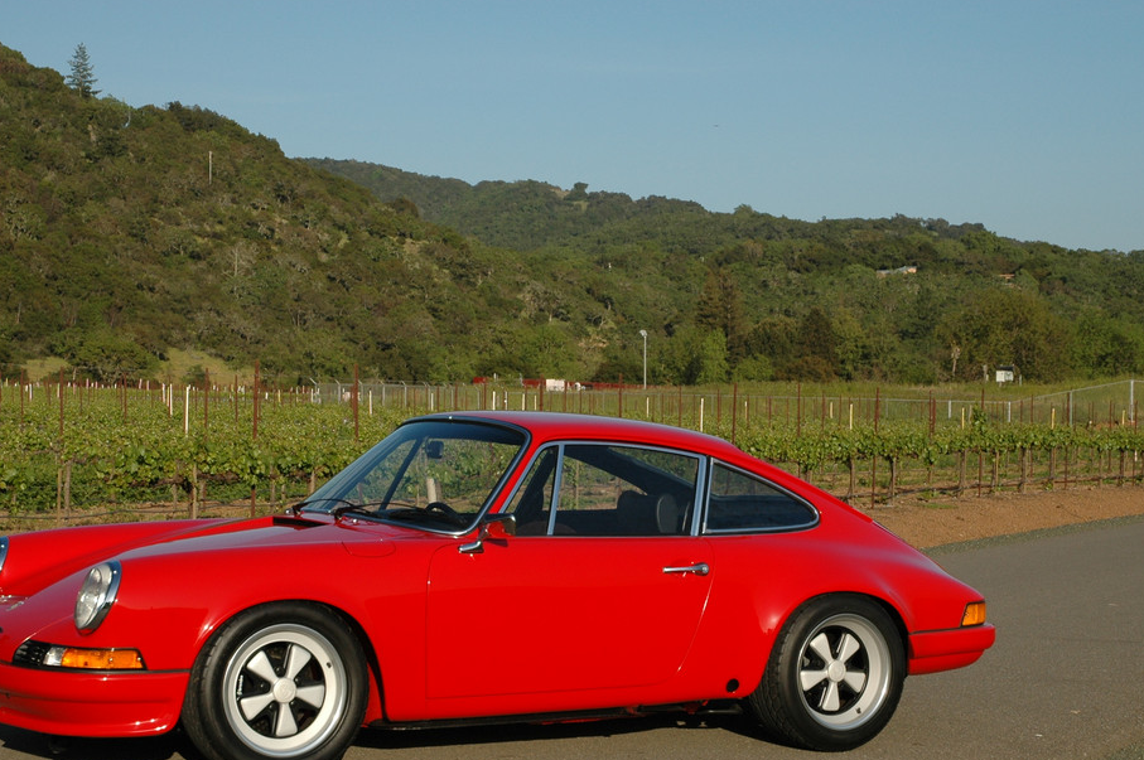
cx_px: 477
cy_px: 495
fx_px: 2212
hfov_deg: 29.0
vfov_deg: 19.5
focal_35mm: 70
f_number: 7.1
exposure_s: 1/200
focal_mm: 35
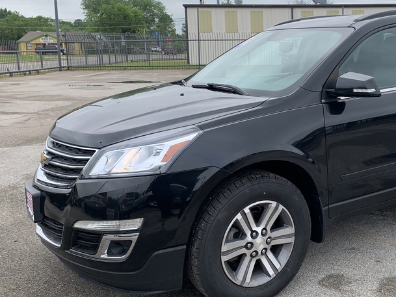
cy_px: 123
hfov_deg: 44.1
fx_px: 469
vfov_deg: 35.1
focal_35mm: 41
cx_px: 301
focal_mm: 4.25
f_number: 1.8
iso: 25
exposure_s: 1/2257
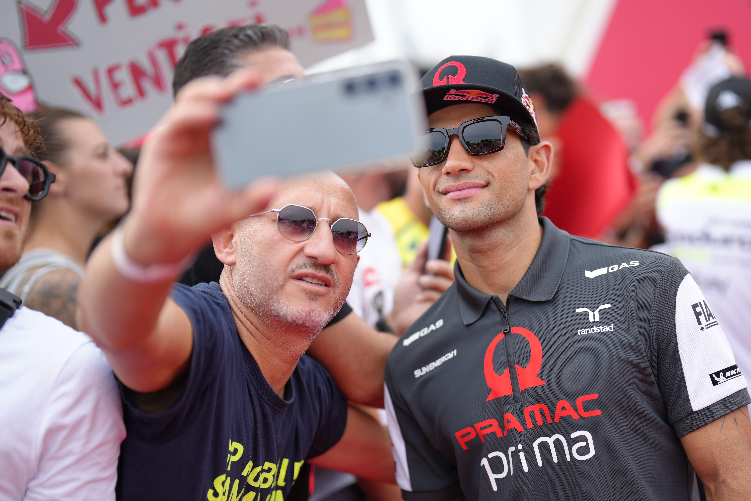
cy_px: 300
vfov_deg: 20.6
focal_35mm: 66
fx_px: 1377
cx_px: 452
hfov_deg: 30.4
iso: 100
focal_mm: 50
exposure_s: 1/2500
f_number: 1.2
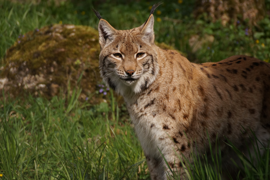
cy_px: 90
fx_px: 2810
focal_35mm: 375
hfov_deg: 5.5
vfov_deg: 3.7
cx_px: 135
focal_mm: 250
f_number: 6.3
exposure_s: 1/1600
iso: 400
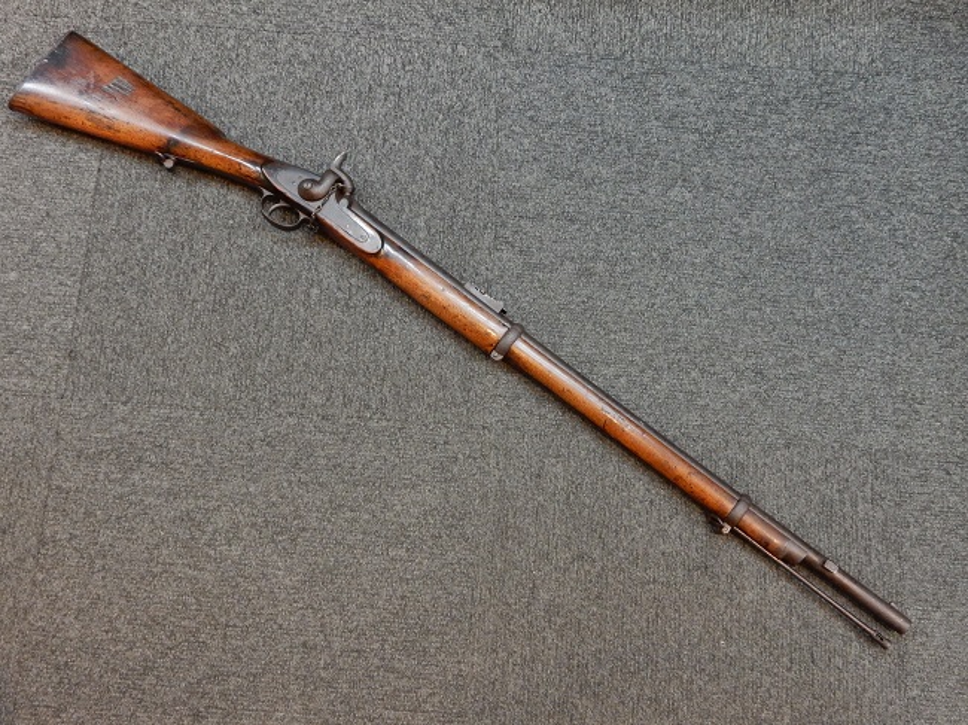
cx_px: 484
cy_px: 362
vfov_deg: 39.6
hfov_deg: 51.4
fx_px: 1006
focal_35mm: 36
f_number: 4
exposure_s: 1/8
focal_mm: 6.4
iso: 560
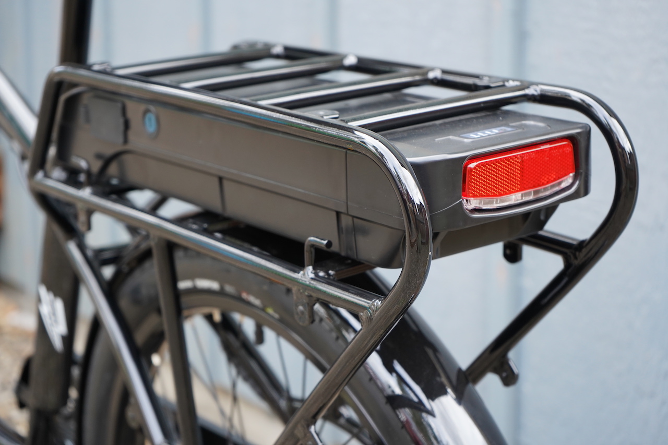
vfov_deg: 19.5
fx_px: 1299
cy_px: 222
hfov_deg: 28.8
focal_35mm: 70
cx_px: 334
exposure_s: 1/160
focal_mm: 70
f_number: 5.6
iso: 1250
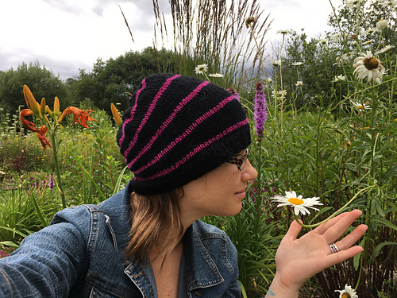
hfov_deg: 61.7
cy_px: 149
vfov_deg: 48.2
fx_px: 333
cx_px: 198
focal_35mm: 29
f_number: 2.2
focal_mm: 4.15
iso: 25
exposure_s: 1/394
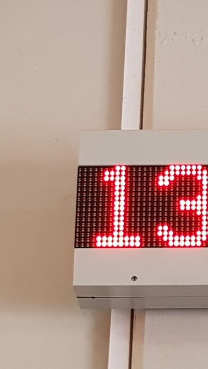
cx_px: 242
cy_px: 237
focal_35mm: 55
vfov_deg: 37.5
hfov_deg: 20.6
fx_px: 539
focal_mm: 4.2
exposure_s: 1/50
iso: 125
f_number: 1.7
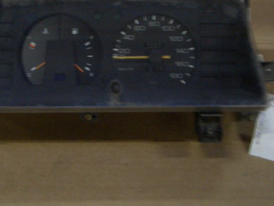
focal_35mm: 60
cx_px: 107
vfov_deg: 24.4
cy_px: 83
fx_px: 475
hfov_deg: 32.1
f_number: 3.1
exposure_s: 1/8
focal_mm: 8.2
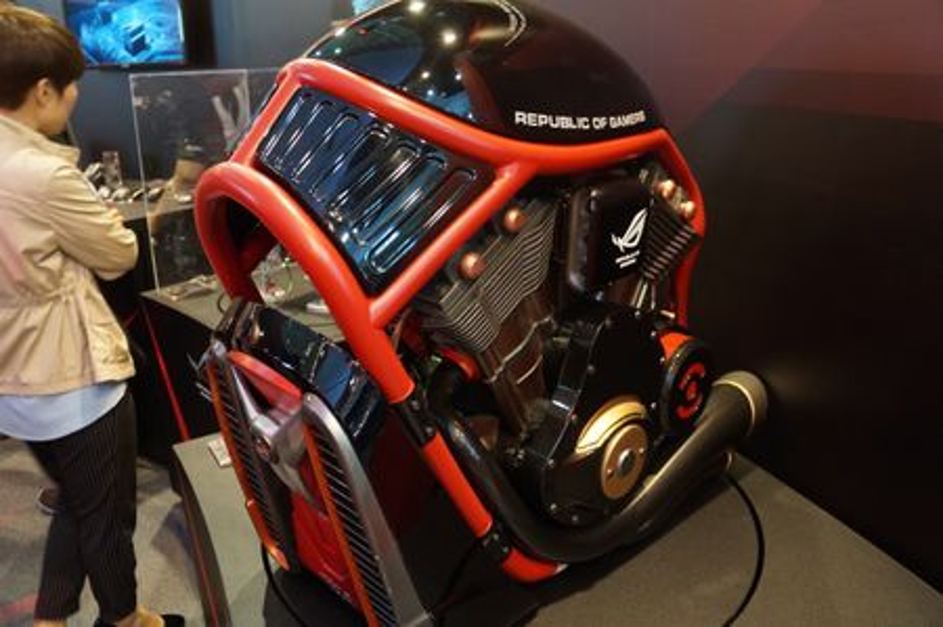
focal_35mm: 27
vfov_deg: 47.8
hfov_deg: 67.4
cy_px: 314
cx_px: 472
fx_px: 706
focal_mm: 18
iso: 800
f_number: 3.5
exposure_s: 1/40
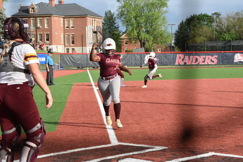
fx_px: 621
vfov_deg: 14.9
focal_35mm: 92
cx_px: 122
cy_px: 81
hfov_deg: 22.1
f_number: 13
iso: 1000
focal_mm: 92
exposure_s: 1/640
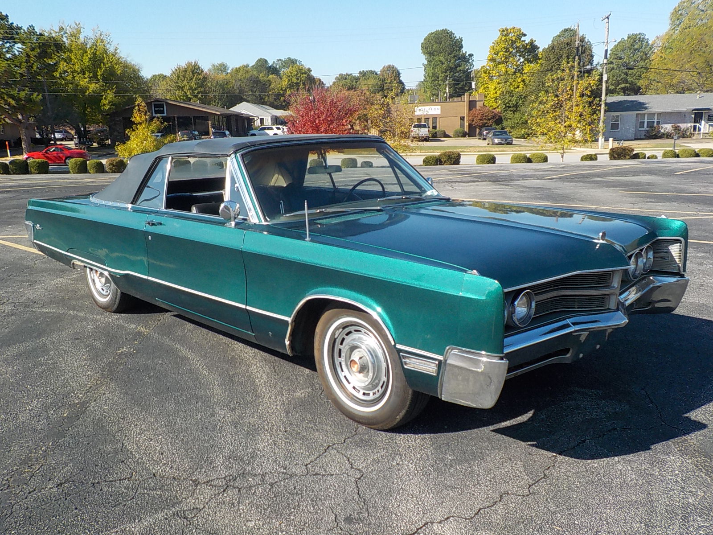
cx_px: 356
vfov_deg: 46.8
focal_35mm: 30
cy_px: 268
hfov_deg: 60.0
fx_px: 618
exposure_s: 1/800
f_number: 3.3
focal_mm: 4.1
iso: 125
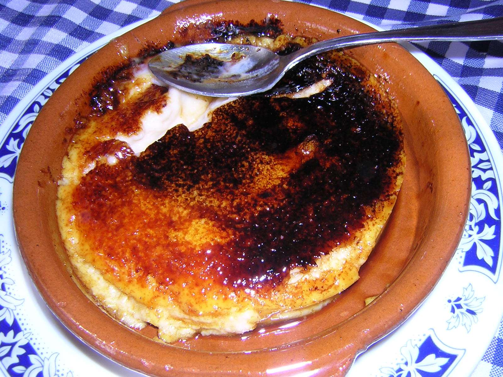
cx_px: 252
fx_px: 523
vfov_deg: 39.7
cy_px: 188
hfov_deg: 51.4
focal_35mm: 36
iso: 100
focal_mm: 4.7
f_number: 5.2
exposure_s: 1/60.1
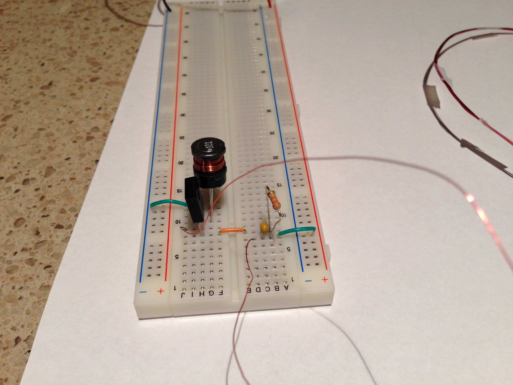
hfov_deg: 55.4
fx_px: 489
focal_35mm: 33
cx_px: 256
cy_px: 192
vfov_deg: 42.9
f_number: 2.4
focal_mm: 4.12
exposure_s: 1/20
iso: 64
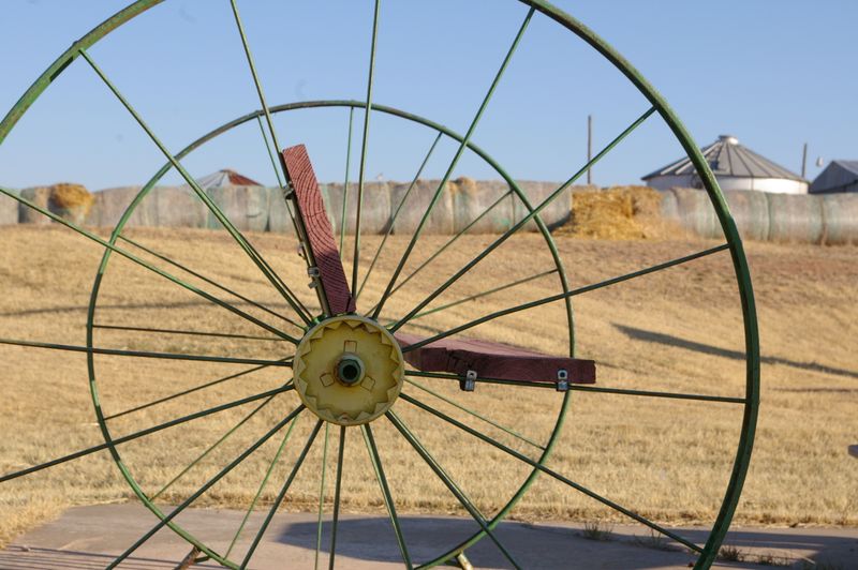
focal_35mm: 75
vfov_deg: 18.2
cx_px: 429
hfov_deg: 27.0
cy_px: 285
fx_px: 1786
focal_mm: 50
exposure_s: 1/180
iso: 200
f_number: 11
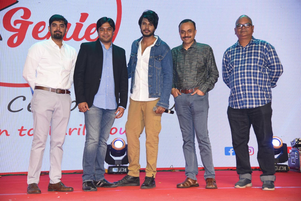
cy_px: 100
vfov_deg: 23.4
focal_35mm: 58
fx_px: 485
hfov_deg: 34.5
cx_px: 150
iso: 400
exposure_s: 1/125
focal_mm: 58
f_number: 4
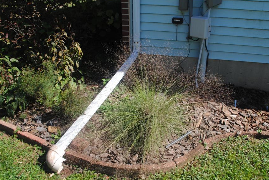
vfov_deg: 37.9
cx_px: 154
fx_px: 262
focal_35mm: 35
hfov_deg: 54.2
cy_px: 92
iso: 100
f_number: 7.1
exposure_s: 1/200
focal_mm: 20
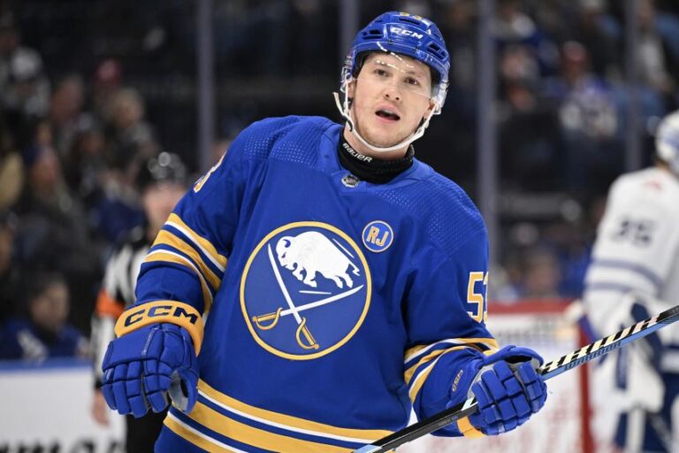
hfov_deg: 12.1
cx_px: 340
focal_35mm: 170
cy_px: 226
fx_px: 3206
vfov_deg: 8.1
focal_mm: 170
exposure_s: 1/2000
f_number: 2.8
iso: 3200
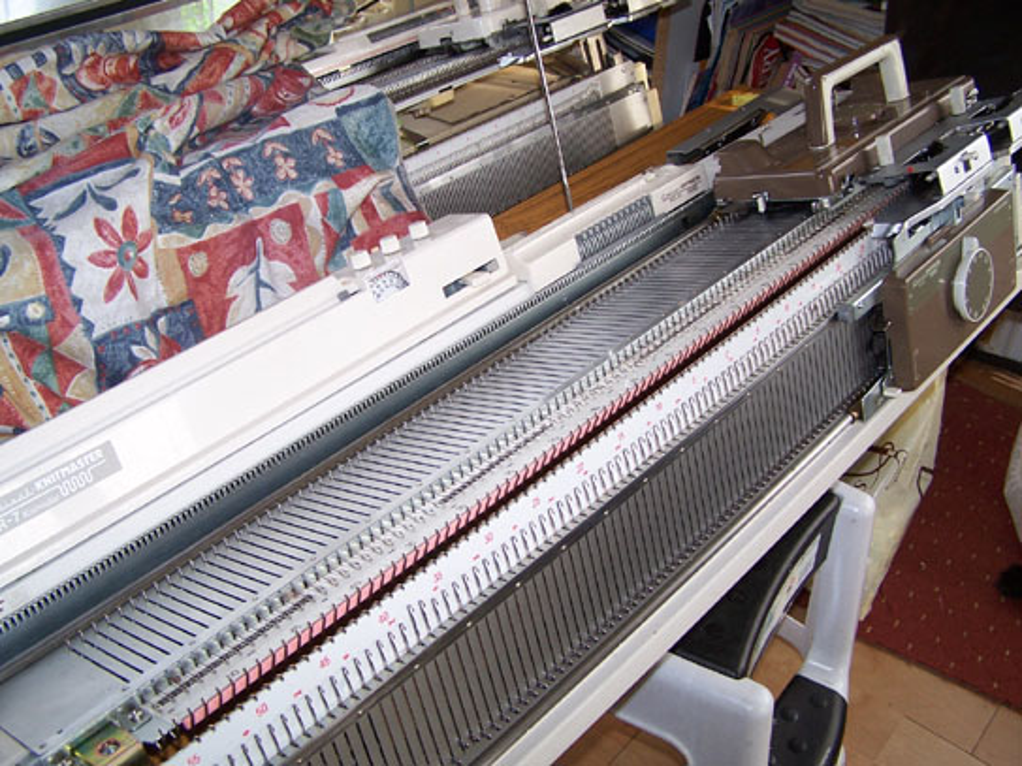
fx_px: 1122
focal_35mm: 38
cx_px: 511
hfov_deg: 49.0
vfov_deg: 37.7
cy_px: 383
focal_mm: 6.3
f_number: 2.8
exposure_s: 1/60
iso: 80
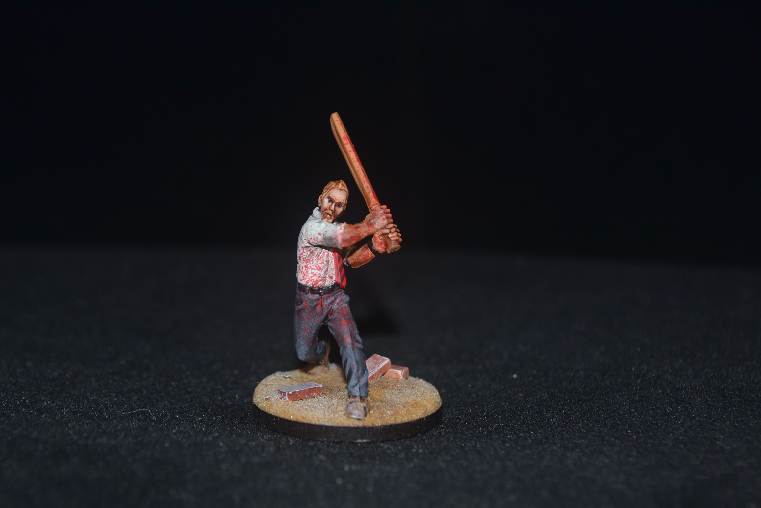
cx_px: 380
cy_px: 254
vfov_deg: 16.6
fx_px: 1744
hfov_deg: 24.6
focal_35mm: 82
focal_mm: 55
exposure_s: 1/60
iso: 100
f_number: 8
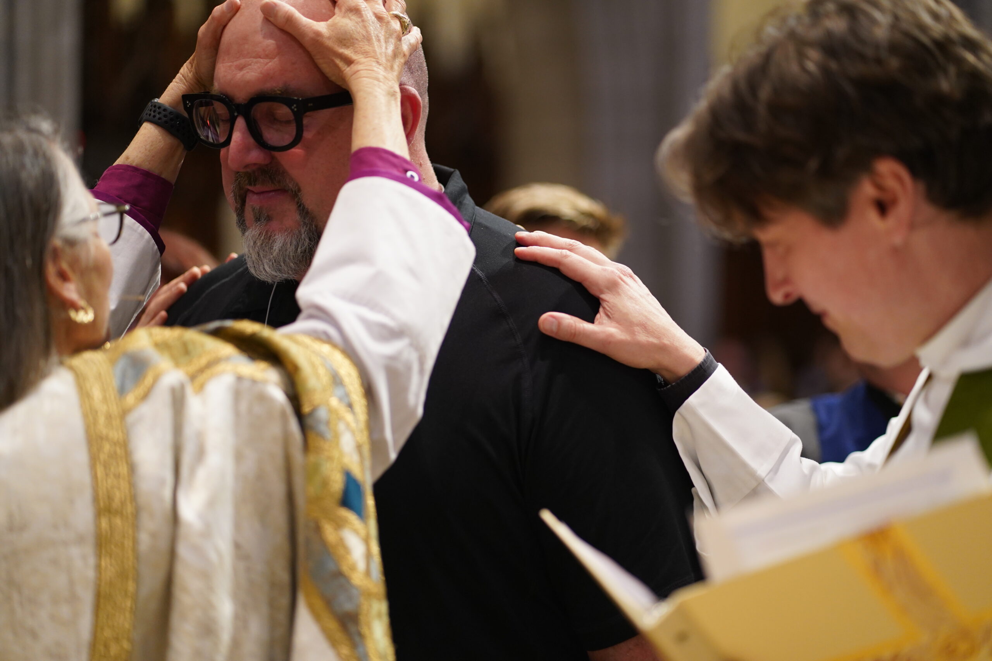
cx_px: 496
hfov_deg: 23.9
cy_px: 330
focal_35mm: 85
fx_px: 2342
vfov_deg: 16.1
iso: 2000
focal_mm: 85
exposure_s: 1/160
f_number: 2
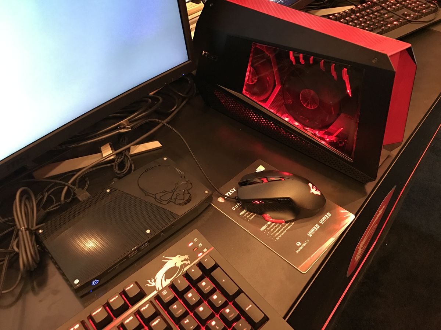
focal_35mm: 28
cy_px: 165
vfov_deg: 49.7
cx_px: 220
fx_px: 357
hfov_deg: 63.4
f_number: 1.8
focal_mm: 3.99
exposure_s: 1/5
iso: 100
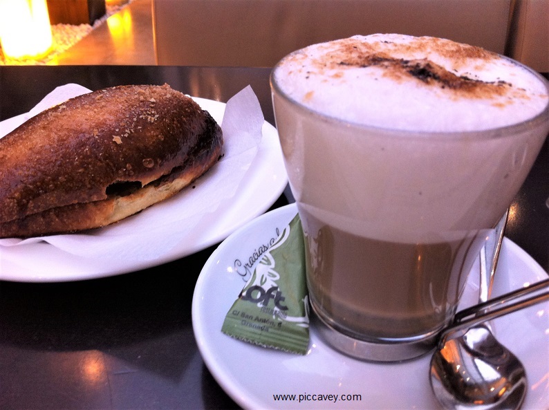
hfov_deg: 52.7
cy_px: 205
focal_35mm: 35
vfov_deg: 40.6
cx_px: 274
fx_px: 554
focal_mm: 3.85
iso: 125
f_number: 2.8
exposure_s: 1/15
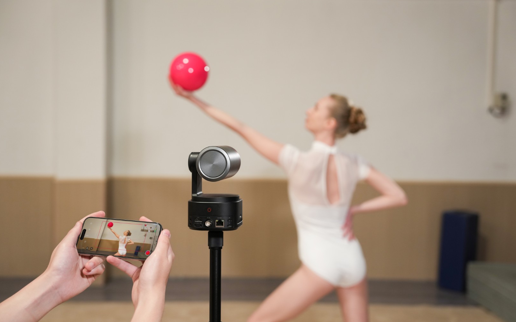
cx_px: 258
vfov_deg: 28.6
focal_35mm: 45
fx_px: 633
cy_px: 160
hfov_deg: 44.4
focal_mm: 44
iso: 800
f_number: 2.8
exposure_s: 1/125
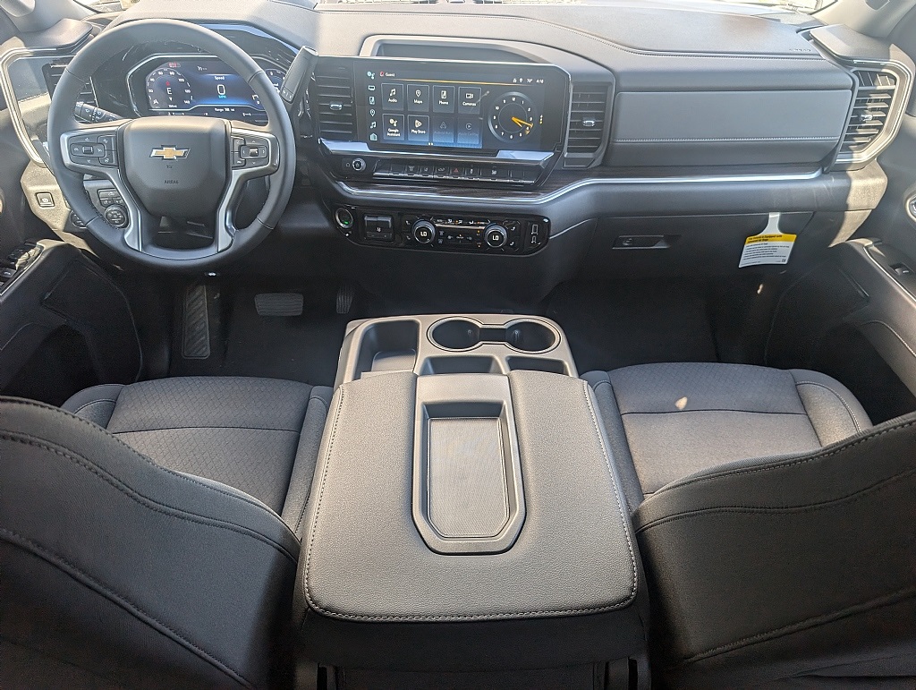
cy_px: 345
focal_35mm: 24
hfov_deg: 71.5
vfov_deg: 56.9
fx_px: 636
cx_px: 458
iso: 19
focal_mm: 6.9
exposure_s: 1/56.5
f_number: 1.68
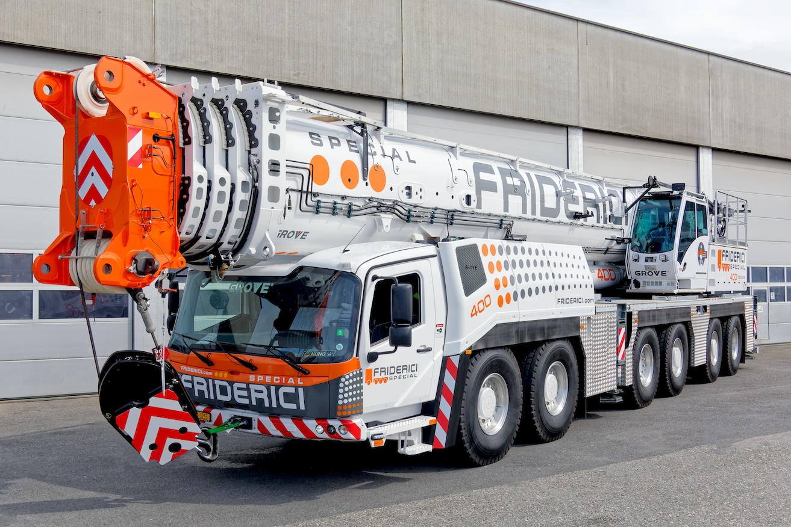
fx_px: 879
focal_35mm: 40
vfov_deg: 33.4
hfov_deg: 48.4
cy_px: 264
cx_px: 396
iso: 160
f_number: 4
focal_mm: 14.69
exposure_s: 1/1250
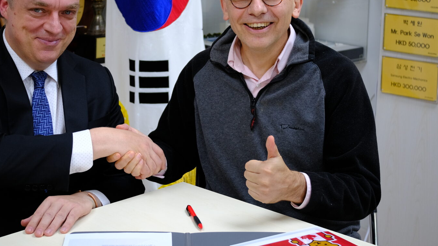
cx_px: 173
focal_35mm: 65
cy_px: 114
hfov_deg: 32.2
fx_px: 755
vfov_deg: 18.5
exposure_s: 1/100
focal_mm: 27
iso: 500
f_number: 2.8
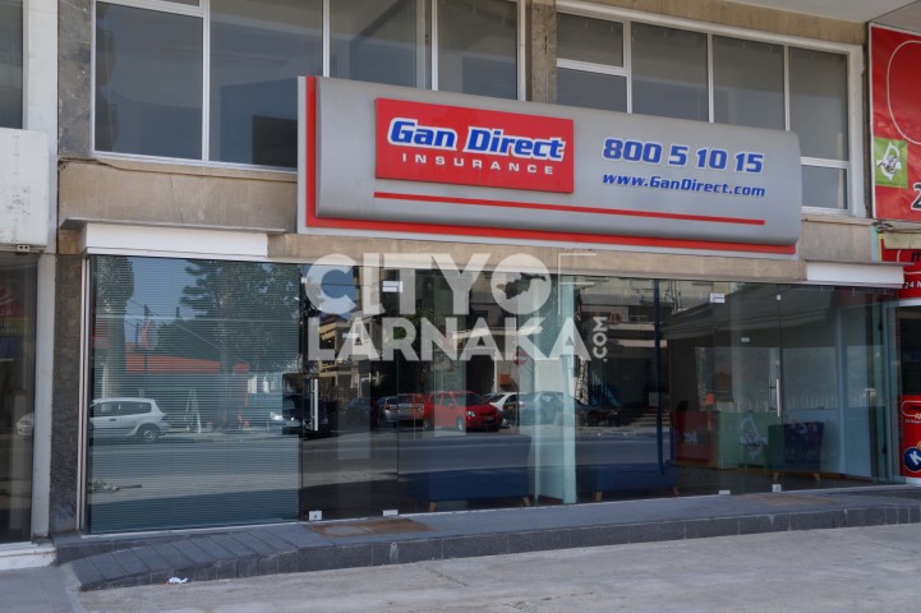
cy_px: 306
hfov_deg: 47.9
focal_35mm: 40
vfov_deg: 33.0
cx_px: 460
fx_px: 1036
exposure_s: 1/200
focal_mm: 27
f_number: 5.6
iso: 100
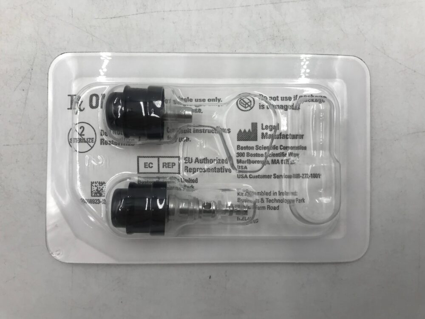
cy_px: 160
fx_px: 344
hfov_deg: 63.4
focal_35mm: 28
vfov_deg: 49.7
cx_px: 212
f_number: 1.8
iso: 20
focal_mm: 3.99
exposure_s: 1/141
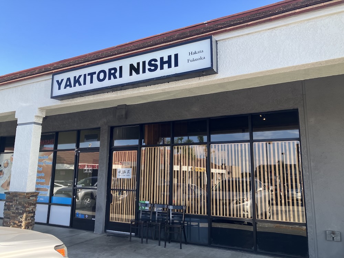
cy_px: 129
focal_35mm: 28
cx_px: 172
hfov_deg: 63.4
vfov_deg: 49.7
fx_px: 278
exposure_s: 1/534
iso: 32
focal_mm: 3.99
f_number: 1.8
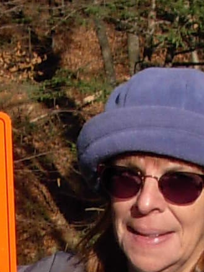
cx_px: -68
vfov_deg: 7.2
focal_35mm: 266
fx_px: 2091
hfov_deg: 5.5
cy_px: 545
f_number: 4.9
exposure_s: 1/418
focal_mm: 6.3
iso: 79
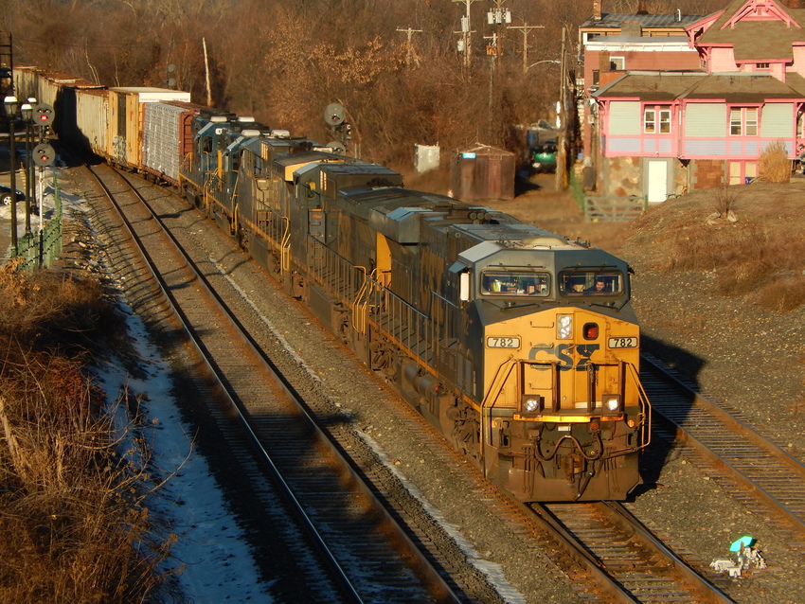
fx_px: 3280
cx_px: 402
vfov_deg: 10.5
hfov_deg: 14.0
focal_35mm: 141
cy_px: 302
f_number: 4.9
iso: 125
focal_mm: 25.3
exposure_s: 1/800
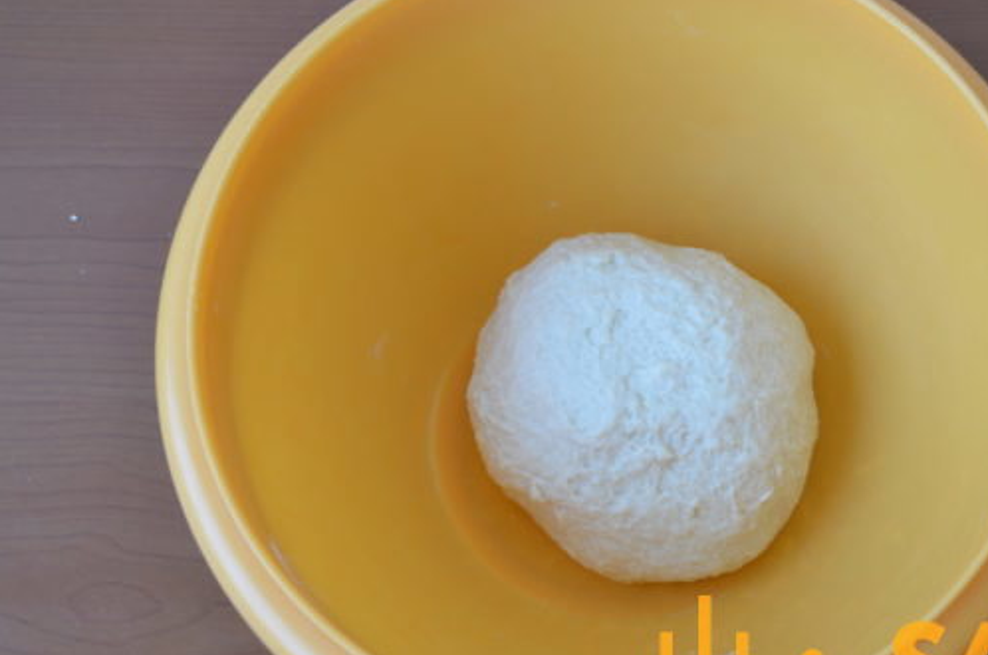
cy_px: 356
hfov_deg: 27.3
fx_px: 2027
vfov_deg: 18.3
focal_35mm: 74
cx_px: 599
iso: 400
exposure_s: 1/60
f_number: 5.6
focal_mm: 32
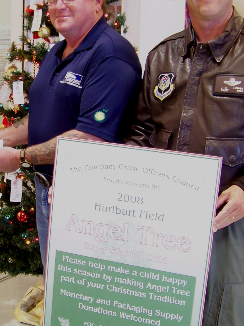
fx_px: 649
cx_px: 55
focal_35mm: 69
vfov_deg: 28.2
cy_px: 171
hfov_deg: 21.1
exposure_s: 1/8
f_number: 2.8
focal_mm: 5.85
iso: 64
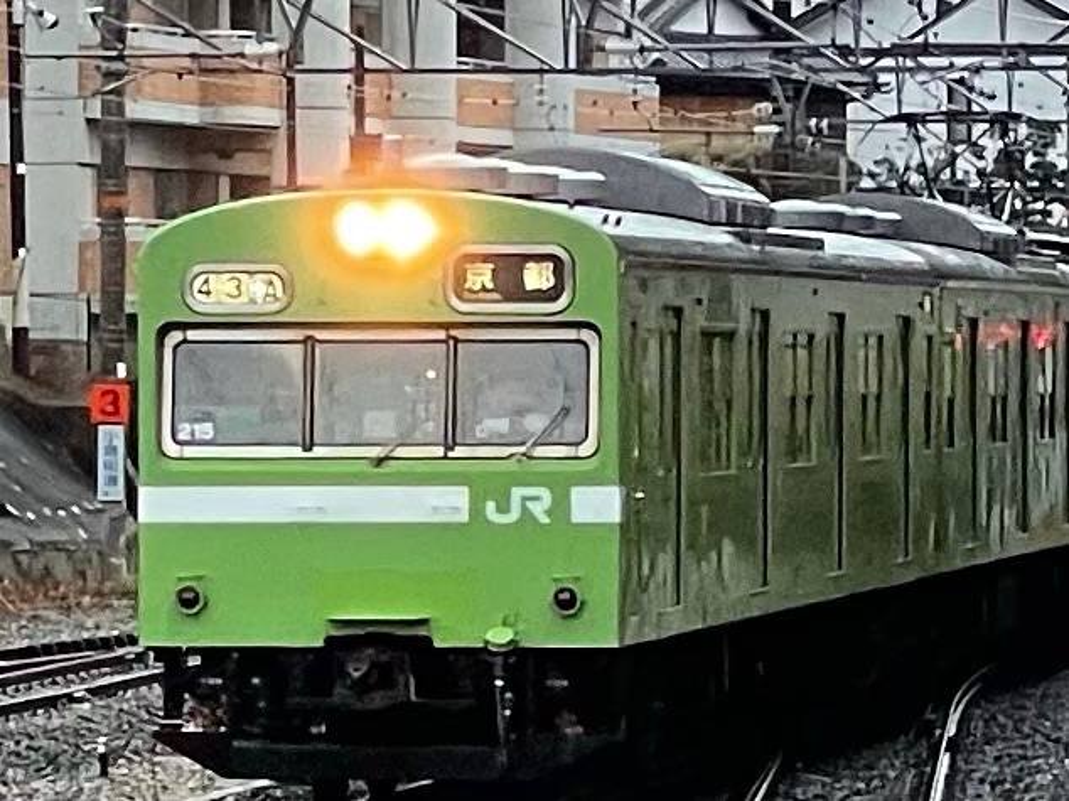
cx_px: 534
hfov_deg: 36.8
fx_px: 1605
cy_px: 400
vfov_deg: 28.0
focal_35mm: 52
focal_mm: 6
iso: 160
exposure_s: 1/121
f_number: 2
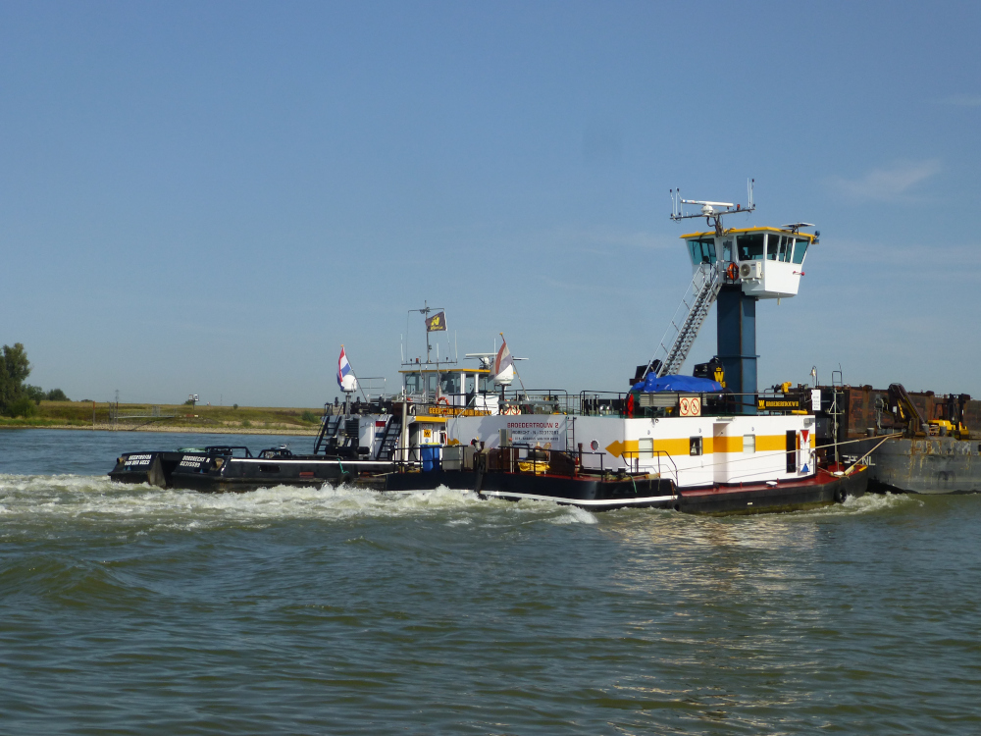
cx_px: 490
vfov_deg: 25.7
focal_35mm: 57
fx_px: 1615
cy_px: 368
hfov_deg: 33.8
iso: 100
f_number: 4.6
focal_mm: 9.7
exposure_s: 1/1000
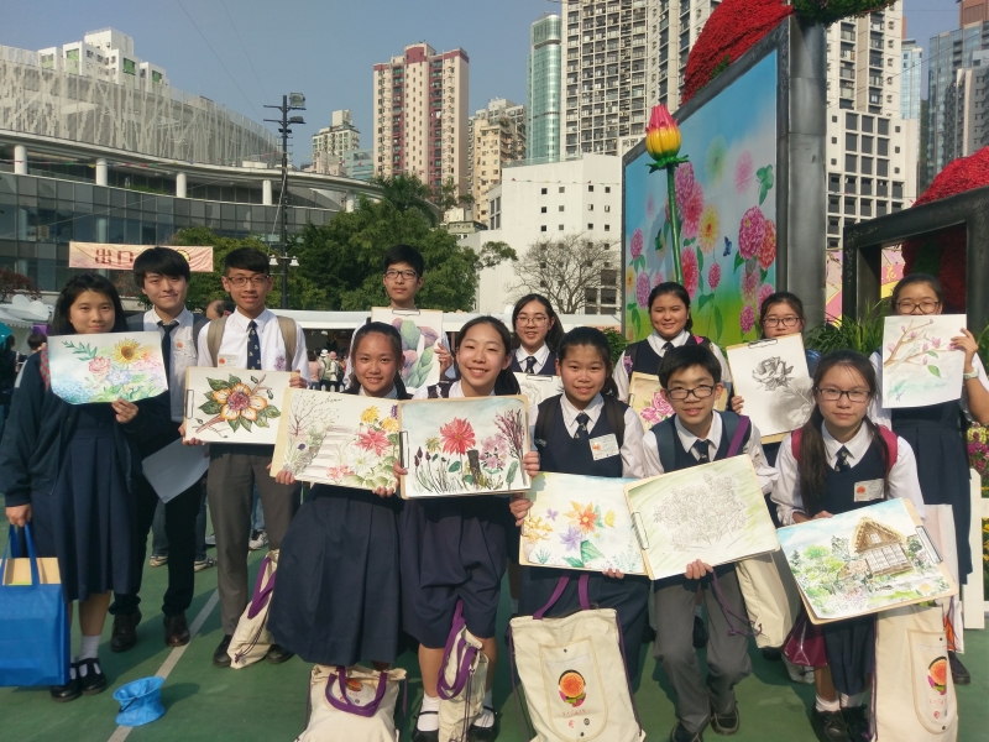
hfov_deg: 67.3
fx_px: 743
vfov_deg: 53.1
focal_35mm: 26
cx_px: 494
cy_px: 371
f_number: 1.8
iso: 100
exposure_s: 1/3000
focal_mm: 4.58
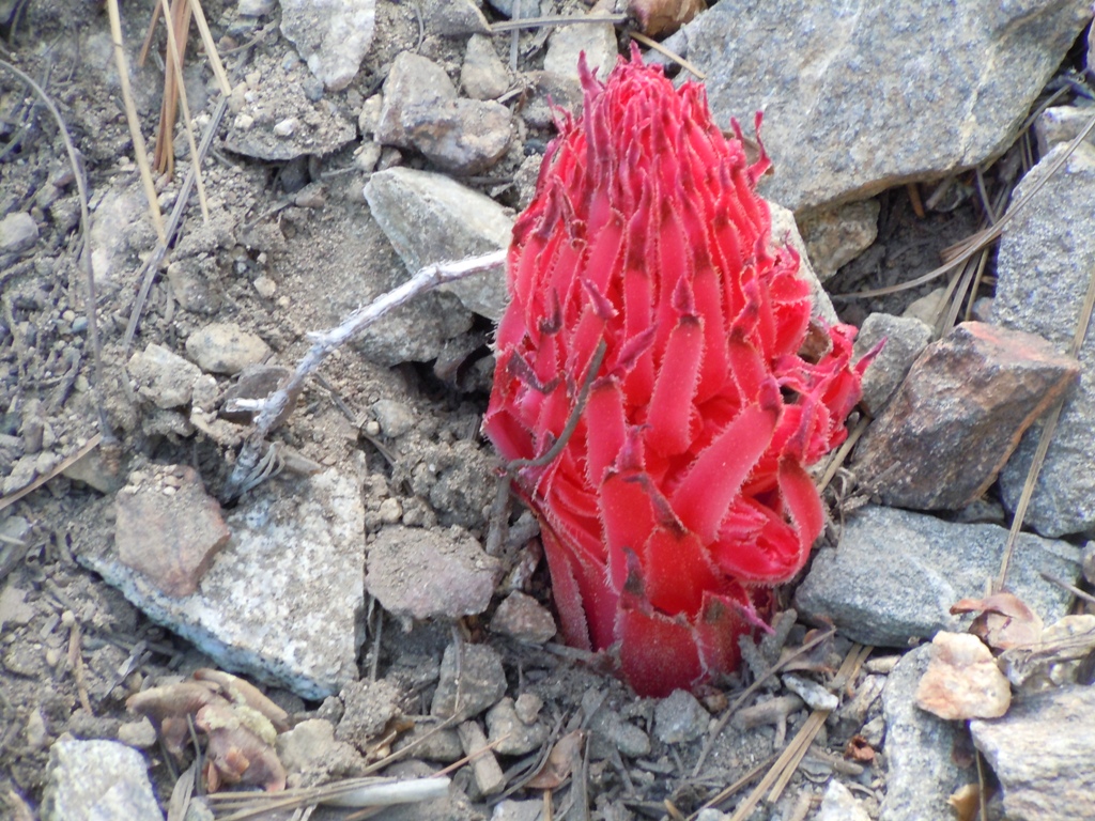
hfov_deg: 10.1
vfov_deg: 7.6
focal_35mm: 196
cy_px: 410
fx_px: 6200
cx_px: 548
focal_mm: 35
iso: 400
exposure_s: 1/200
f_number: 5.6
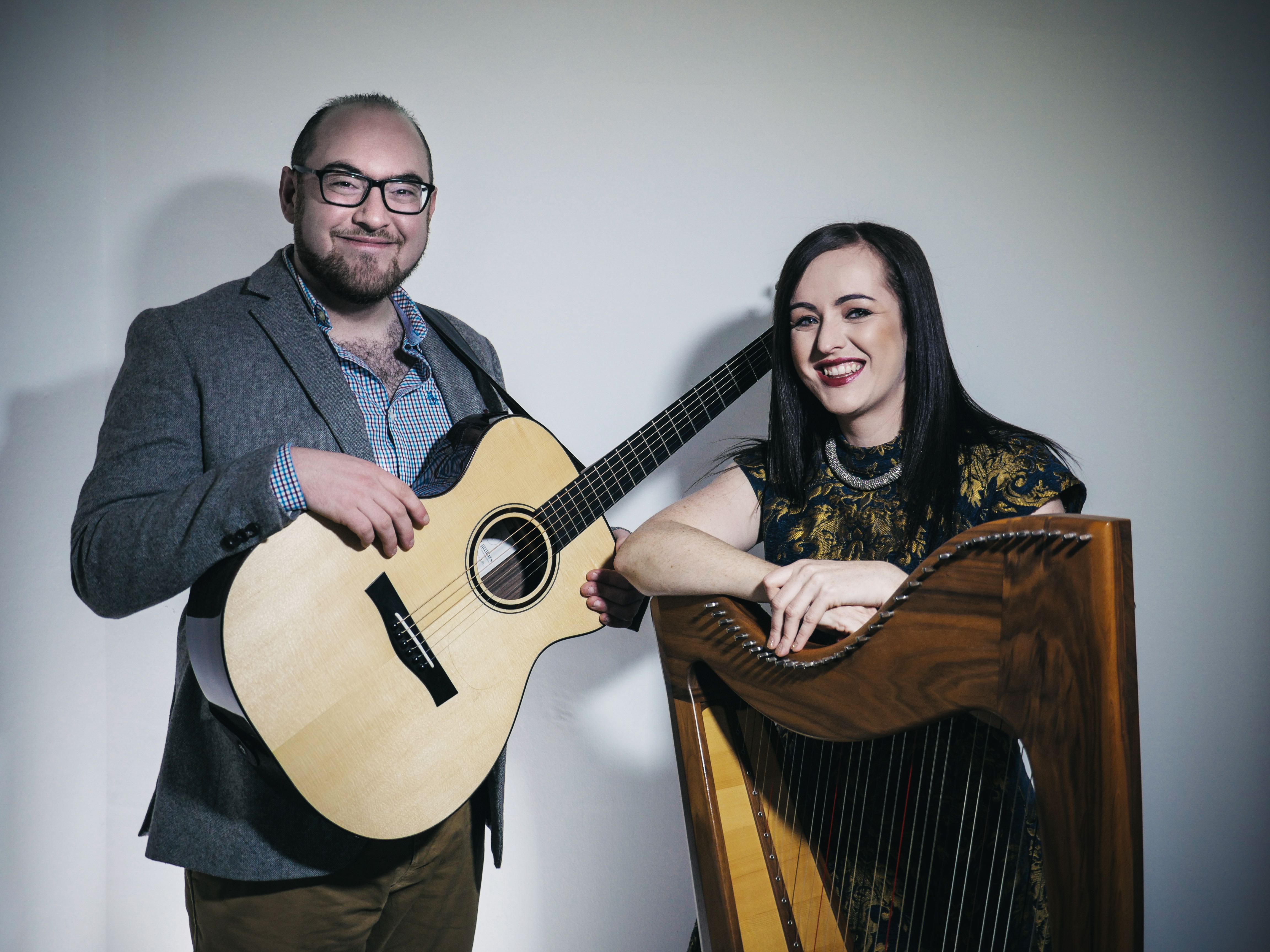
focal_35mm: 46
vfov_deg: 31.5
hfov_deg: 41.2
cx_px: 635
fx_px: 1688
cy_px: 476
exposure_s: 1/80
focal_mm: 23
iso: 200
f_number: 2.8
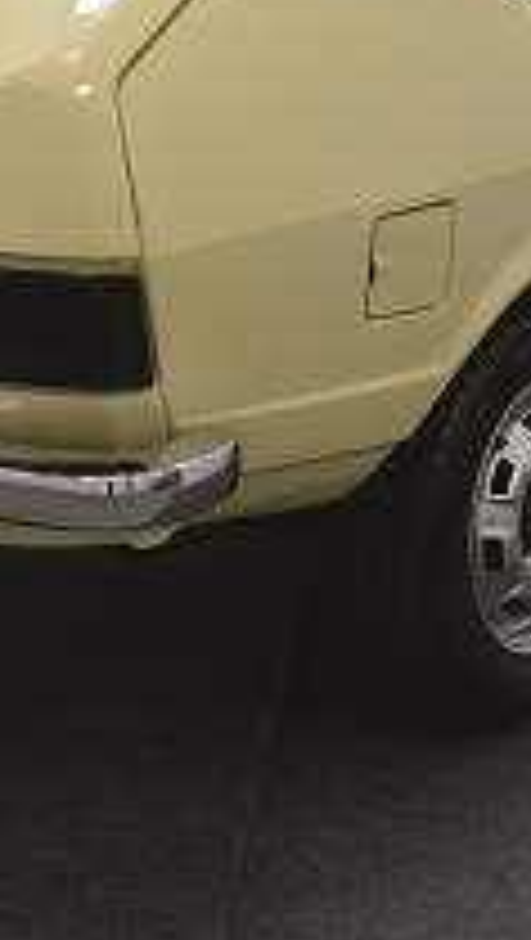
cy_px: 252
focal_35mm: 90
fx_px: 2246
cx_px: 292
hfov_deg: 13.5
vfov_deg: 23.4
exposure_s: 1/320
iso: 3200
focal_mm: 24
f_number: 4.5
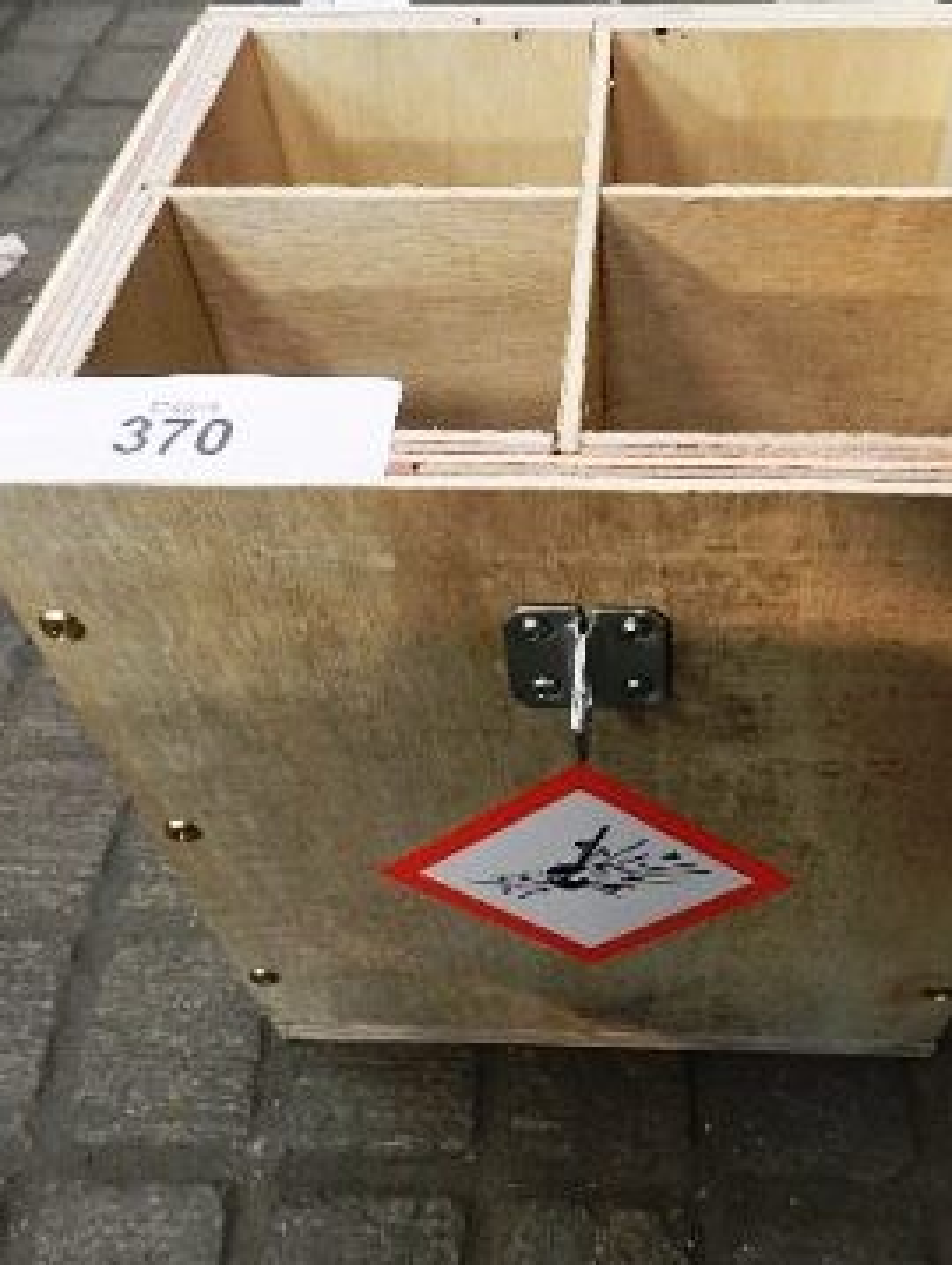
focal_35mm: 32
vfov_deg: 56.7
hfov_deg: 43.8
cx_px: 605
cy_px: 567
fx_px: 1171
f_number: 3.4
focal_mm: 4
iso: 250
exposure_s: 1/30
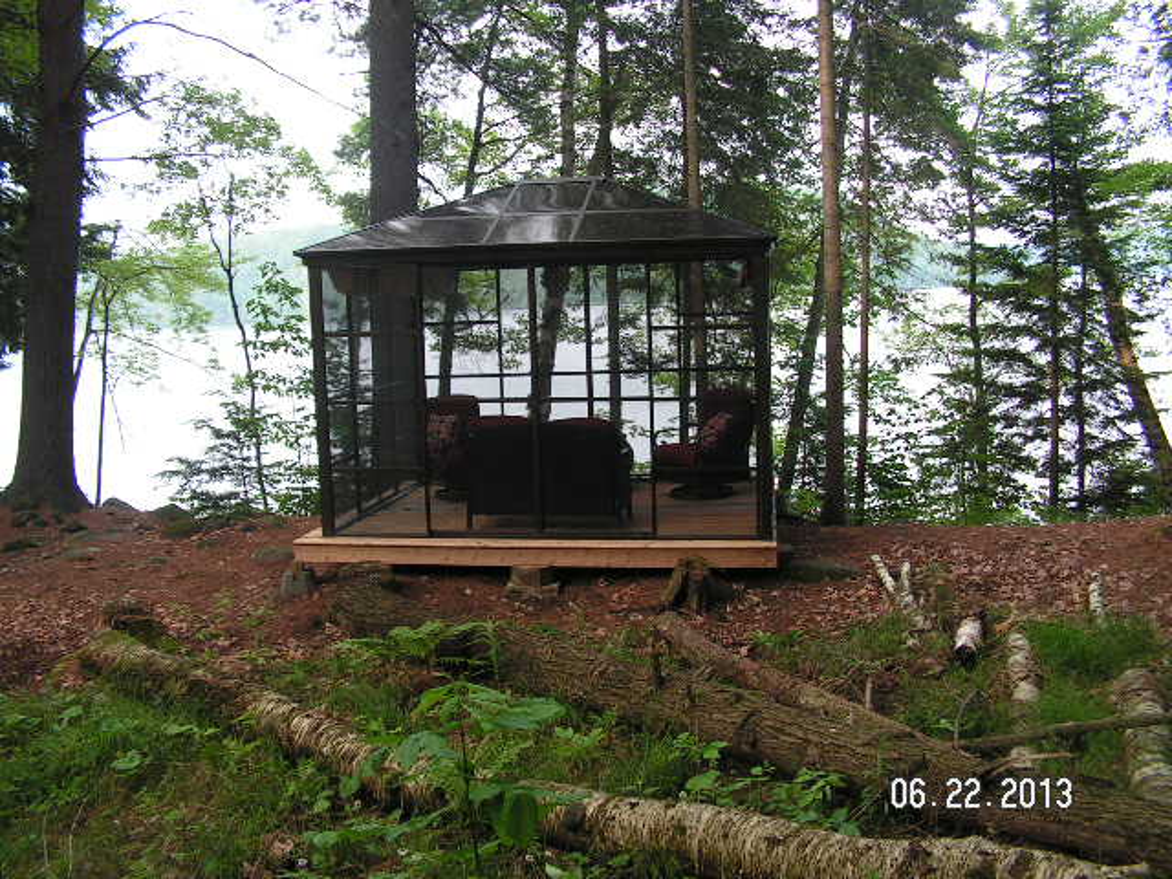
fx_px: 1219
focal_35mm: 36
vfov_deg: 39.7
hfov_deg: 51.4
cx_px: 586
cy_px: 440
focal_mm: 6
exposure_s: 1/80
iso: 64
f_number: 3.2
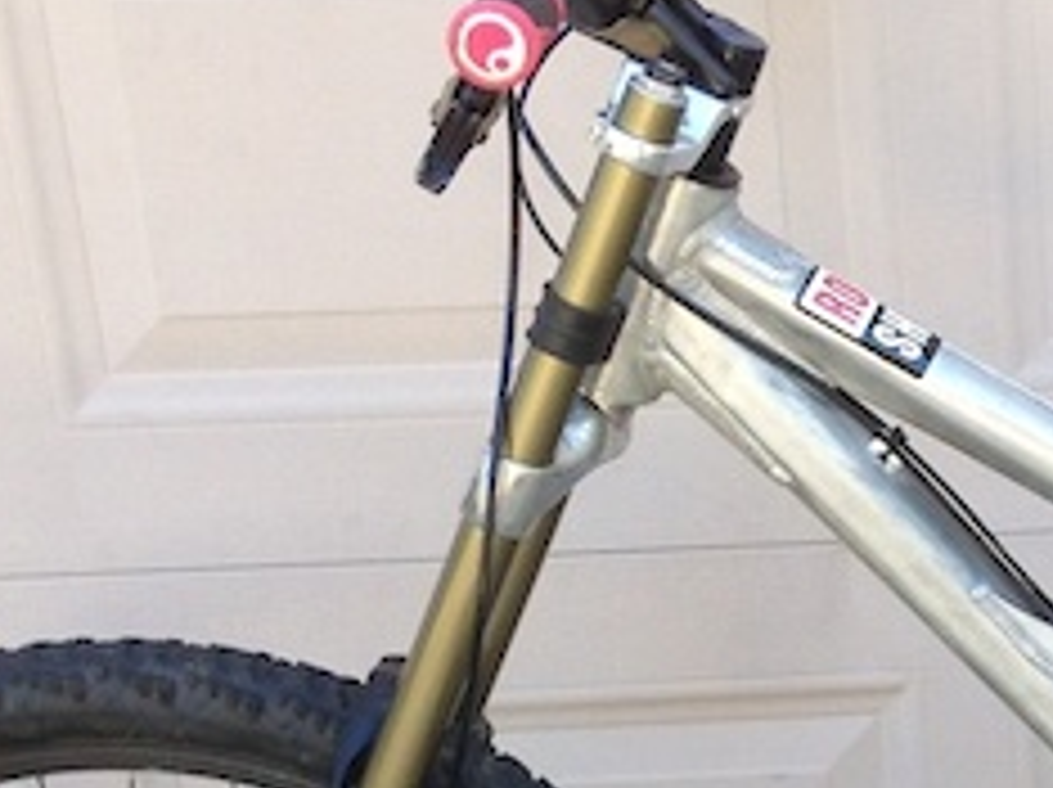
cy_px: 716
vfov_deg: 13.0
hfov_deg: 16.8
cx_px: 1233
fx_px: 3434
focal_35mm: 113
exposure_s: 1/120
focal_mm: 4.12
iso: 64
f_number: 2.4
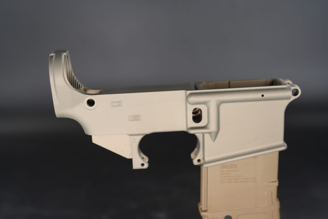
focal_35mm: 50
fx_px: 456
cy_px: 110
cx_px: 164
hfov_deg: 39.6
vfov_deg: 27.0
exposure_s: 1/60
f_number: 4
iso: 125
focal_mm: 50
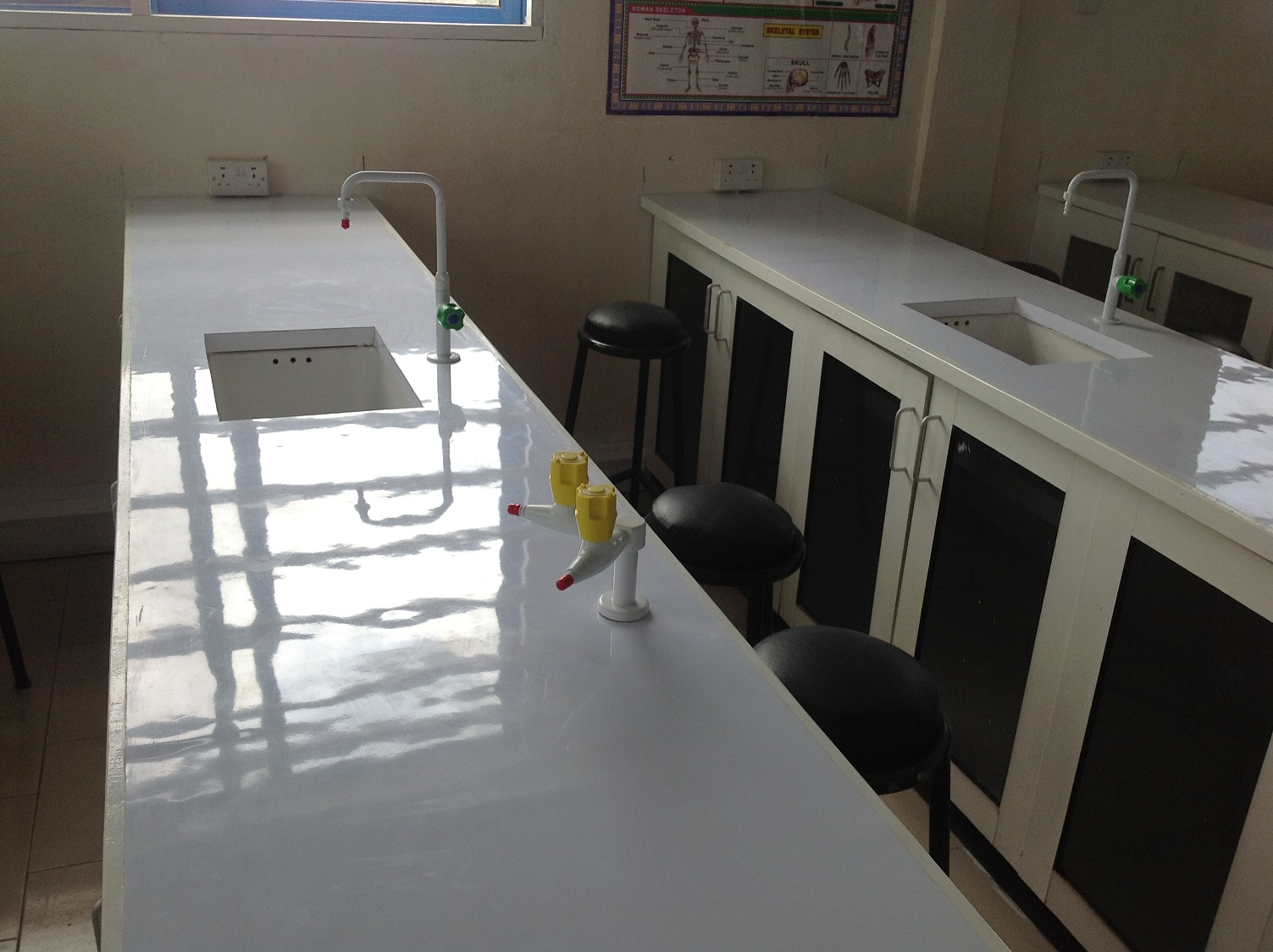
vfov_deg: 40.6
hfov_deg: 52.7
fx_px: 1285
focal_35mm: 35
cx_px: 636
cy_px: 476
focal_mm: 4.28
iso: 80
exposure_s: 1/280
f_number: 2.4
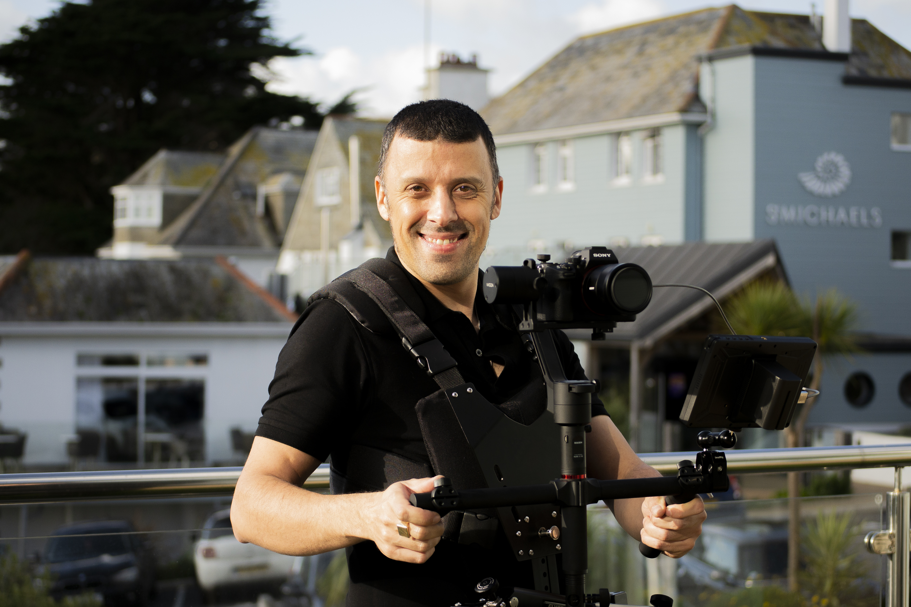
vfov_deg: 16.6
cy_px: 304
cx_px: 456
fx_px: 2088
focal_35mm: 82
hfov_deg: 24.6
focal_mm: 55
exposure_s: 1/1000
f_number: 4.5
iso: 400
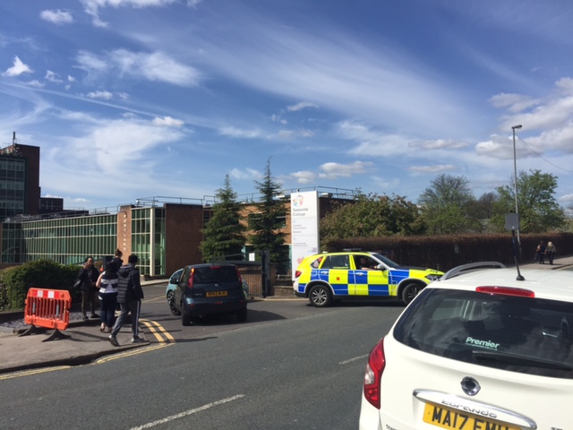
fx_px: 480
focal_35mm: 29
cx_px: 286
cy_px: 215
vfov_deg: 48.2
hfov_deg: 61.7
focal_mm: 4.15
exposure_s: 1/3300
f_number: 2.2
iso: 32
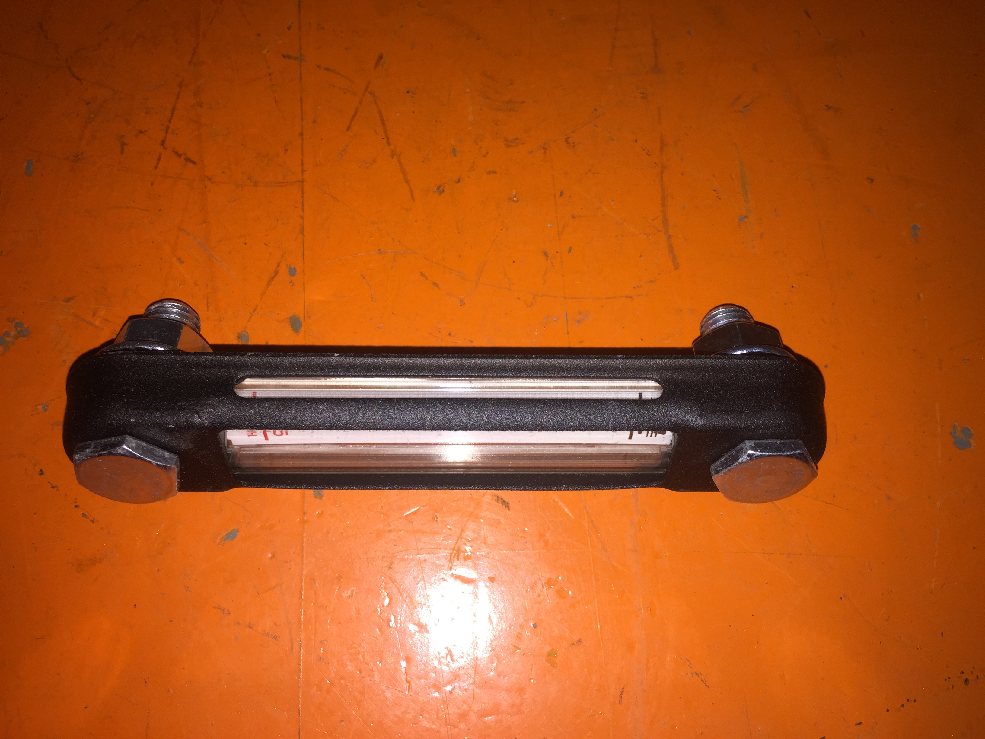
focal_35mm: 29
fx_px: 825
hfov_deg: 61.7
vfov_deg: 48.2
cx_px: 492
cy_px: 370
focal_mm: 4.15
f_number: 2.2
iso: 32
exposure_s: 1/44
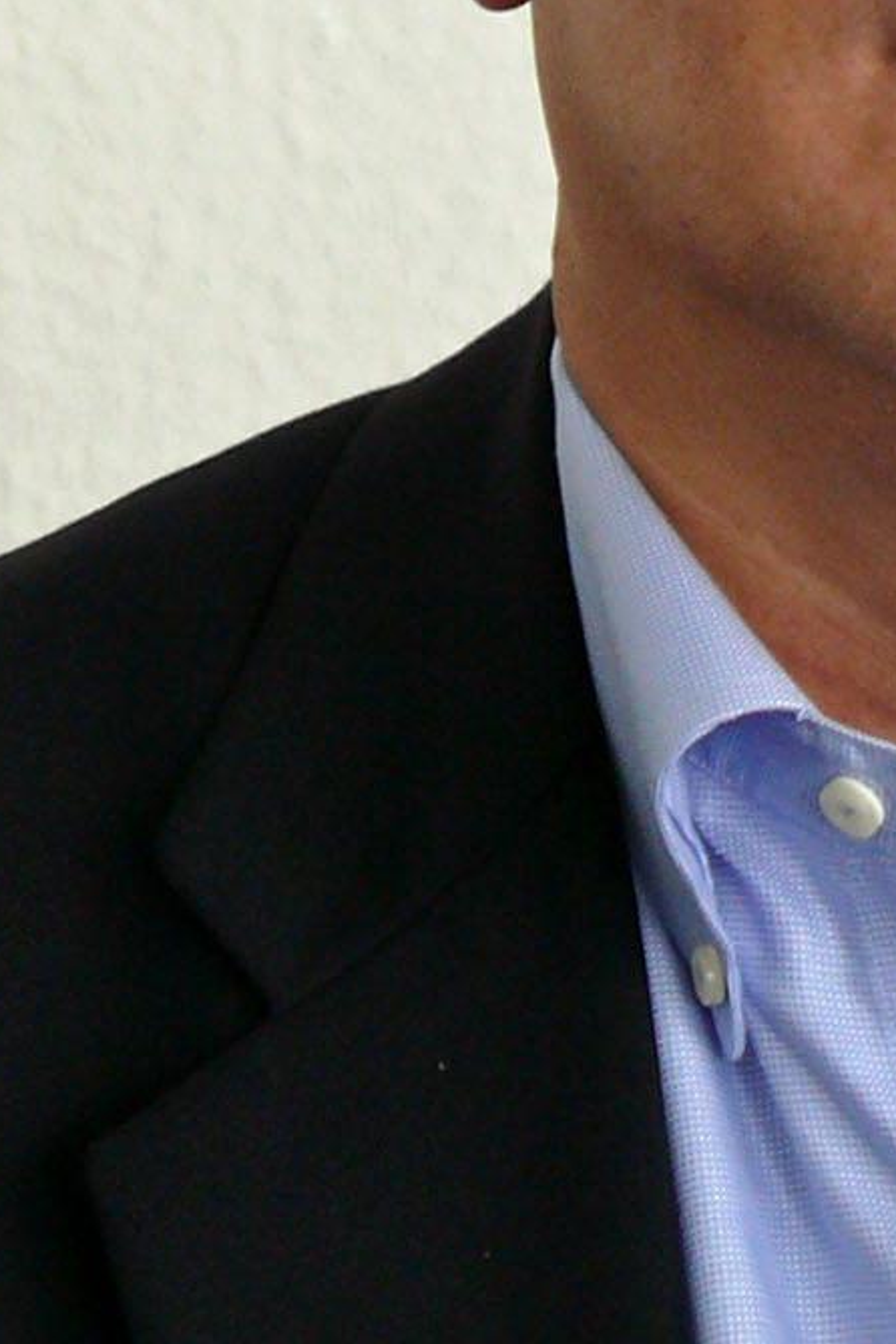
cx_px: 975
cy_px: -26
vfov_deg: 4.7
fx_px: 16463
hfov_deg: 3.1
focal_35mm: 441
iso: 100
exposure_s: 1/60
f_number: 3.6
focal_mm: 23.7
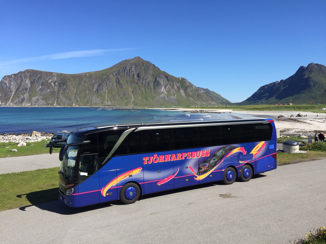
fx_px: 273
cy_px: 122
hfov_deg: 61.7
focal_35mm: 29
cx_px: 163
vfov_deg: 48.2
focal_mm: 4.15
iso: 32
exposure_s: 1/1647
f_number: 2.2
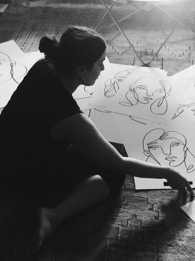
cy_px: 130
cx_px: 98
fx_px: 428
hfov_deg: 25.7
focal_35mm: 57
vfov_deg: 33.8
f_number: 2.8
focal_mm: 6.6
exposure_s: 1/60
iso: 1250
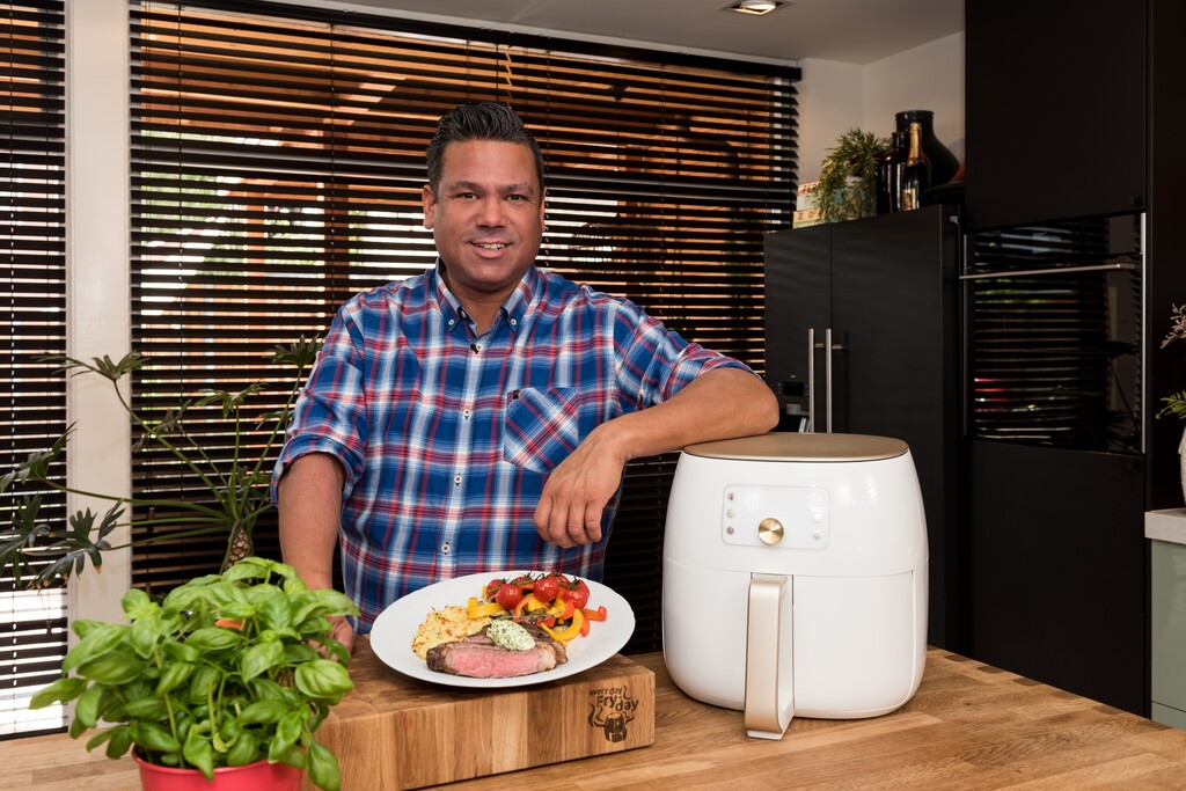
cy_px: 396
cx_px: 593
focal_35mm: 32
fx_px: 1054
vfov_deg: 41.1
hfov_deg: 58.7
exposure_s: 1/60
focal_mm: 32
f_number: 5.6
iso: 400
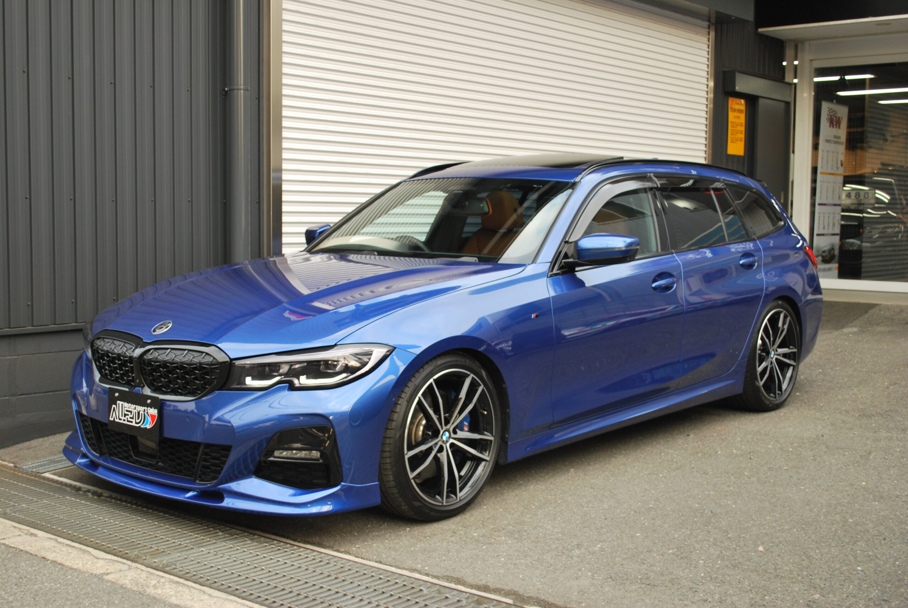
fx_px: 1136
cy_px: 304
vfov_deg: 29.9
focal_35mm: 45
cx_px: 454
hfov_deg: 43.6
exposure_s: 1/60
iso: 200
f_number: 4.8
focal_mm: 30
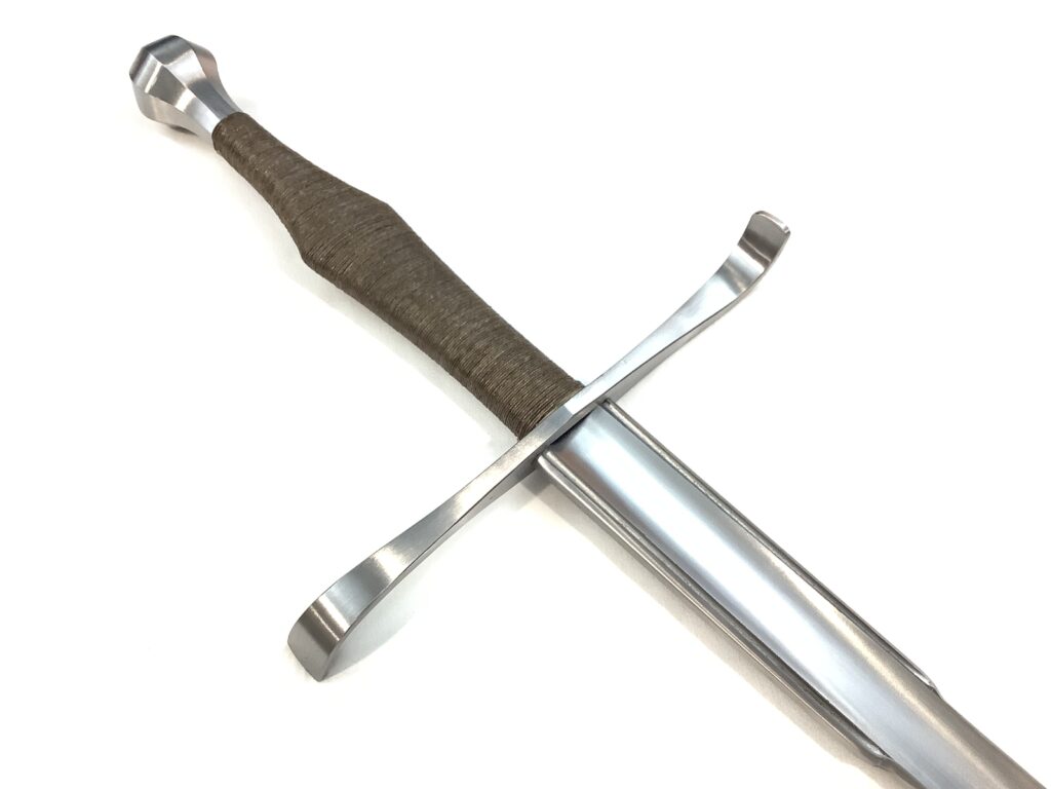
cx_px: 526
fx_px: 941
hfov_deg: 58.4
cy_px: 394
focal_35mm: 31
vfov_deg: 45.4
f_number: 2.4
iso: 250
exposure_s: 1/60
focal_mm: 3.3
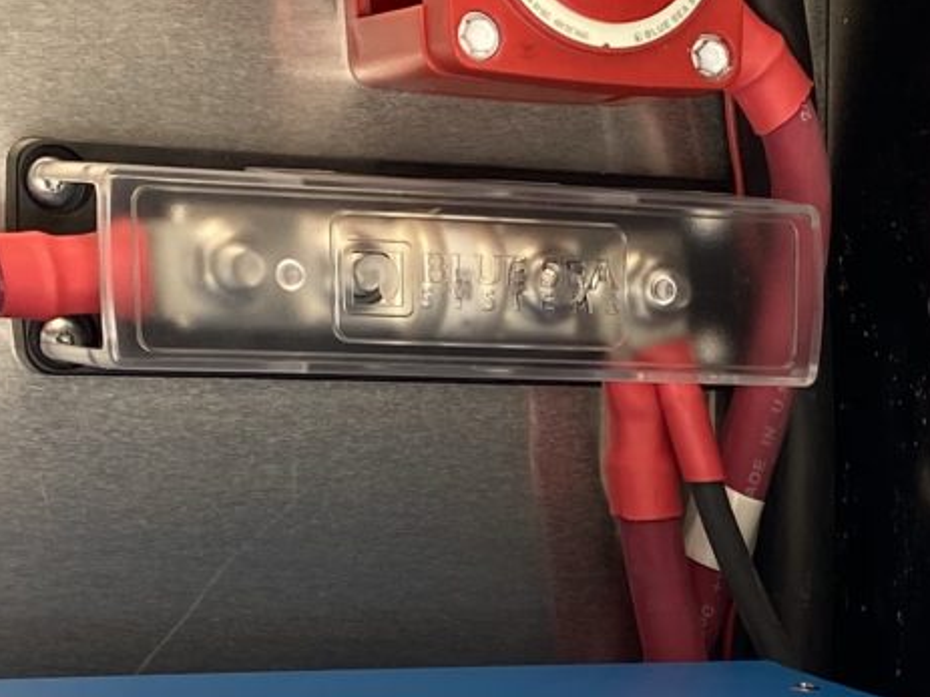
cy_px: 1245
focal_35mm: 115
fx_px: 3089
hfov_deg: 16.4
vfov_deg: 11.9
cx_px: 1135
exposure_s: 1/122
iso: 50
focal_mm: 4.25
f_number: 1.8
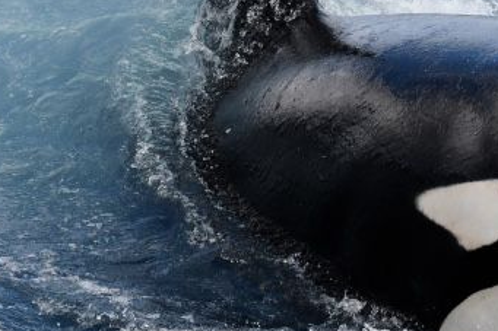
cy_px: 58
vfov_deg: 2.6
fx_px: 7300
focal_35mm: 528
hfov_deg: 3.9
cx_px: 447
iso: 400
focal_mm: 150
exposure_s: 1/1500
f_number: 6.7
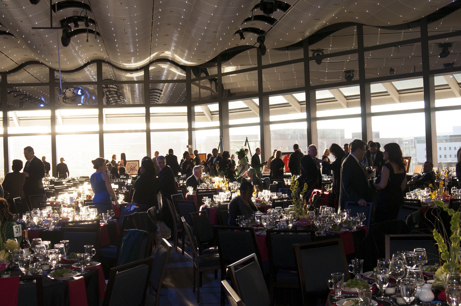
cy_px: 153
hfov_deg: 46.4
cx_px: 230
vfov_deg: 31.8
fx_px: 537
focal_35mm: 42
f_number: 5
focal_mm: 28
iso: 400
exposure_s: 1/200
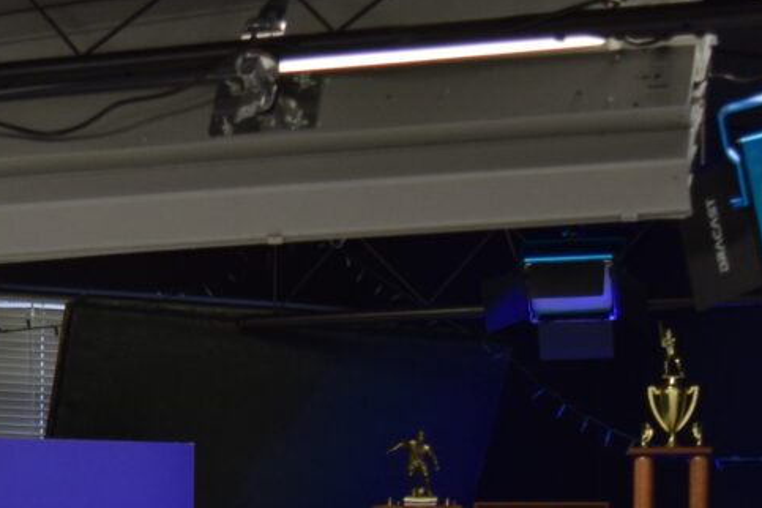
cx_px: -68
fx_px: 2963
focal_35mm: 140
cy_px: 867
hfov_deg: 14.3
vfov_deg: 9.4
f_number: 4
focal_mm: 22
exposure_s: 1/60
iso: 500
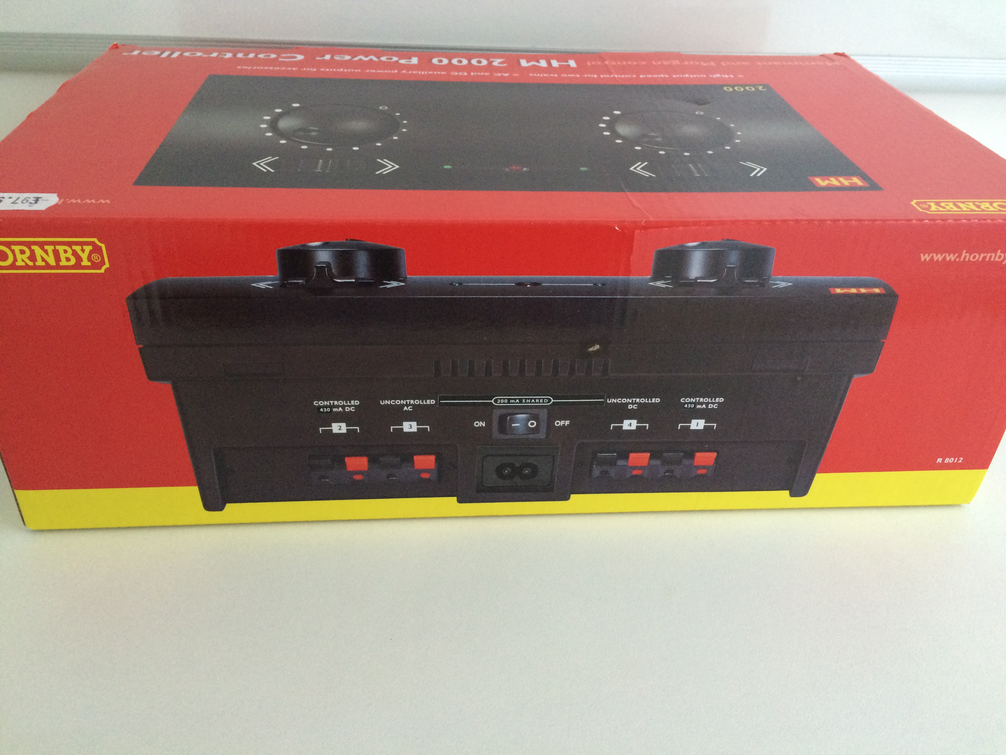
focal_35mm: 29
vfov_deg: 48.2
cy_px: 378
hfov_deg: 61.7
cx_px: 503
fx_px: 843
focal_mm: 4.15
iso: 320
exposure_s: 1/33
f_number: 2.2
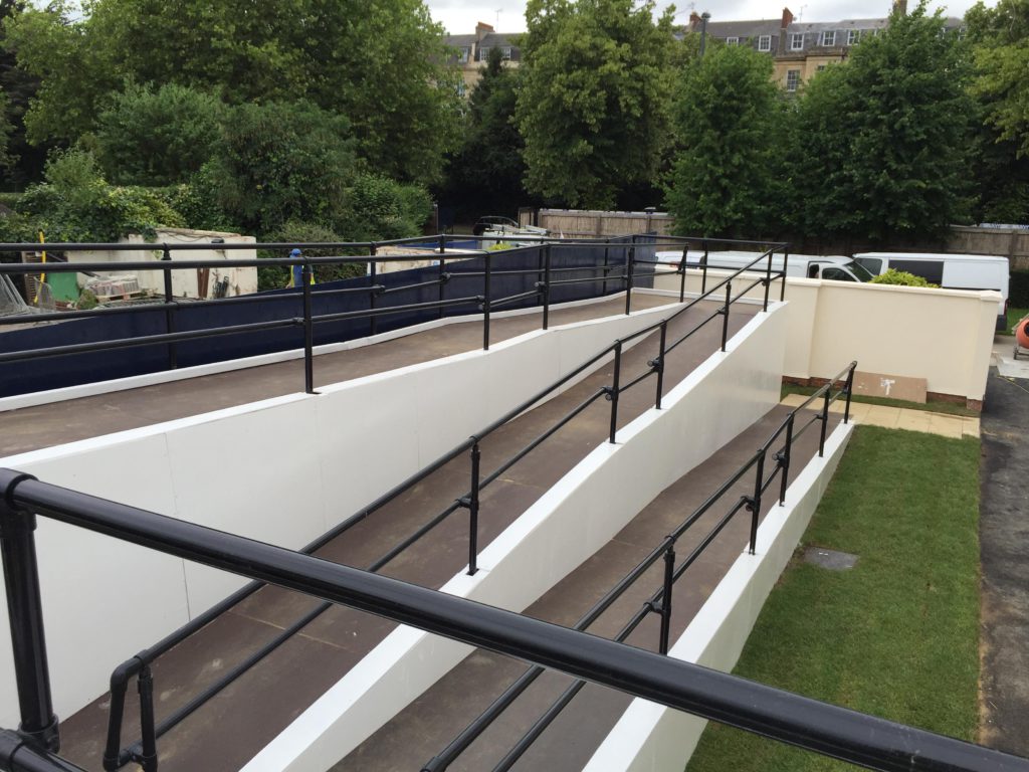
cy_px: 386
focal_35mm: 29
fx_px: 862
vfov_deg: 48.2
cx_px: 514
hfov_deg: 61.7
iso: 32
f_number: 2.2
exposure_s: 1/898
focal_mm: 4.15
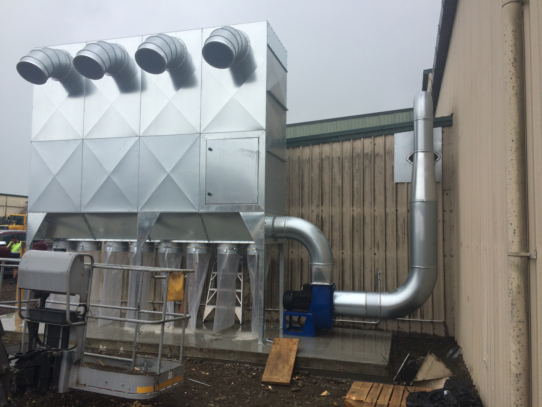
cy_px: 204
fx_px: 470
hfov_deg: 60.0
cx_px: 271
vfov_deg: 46.8
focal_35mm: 30
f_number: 2.2
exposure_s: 1/1325
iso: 32
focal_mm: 4.12
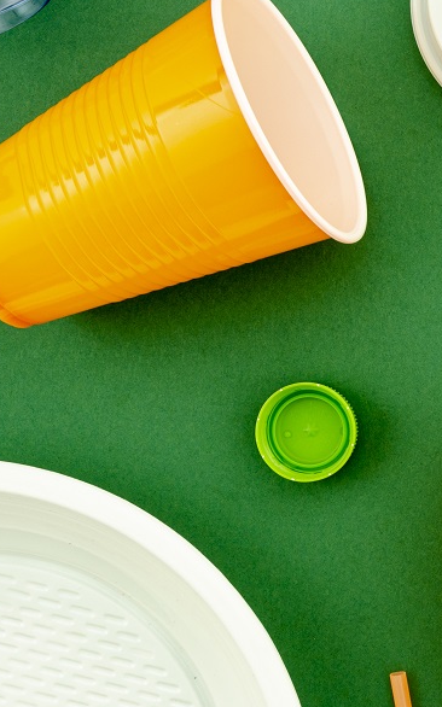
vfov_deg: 20.8
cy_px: 359
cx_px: 600
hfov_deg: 12.6
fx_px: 1928
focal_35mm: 100
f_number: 8
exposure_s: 1/40
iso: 100
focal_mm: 30
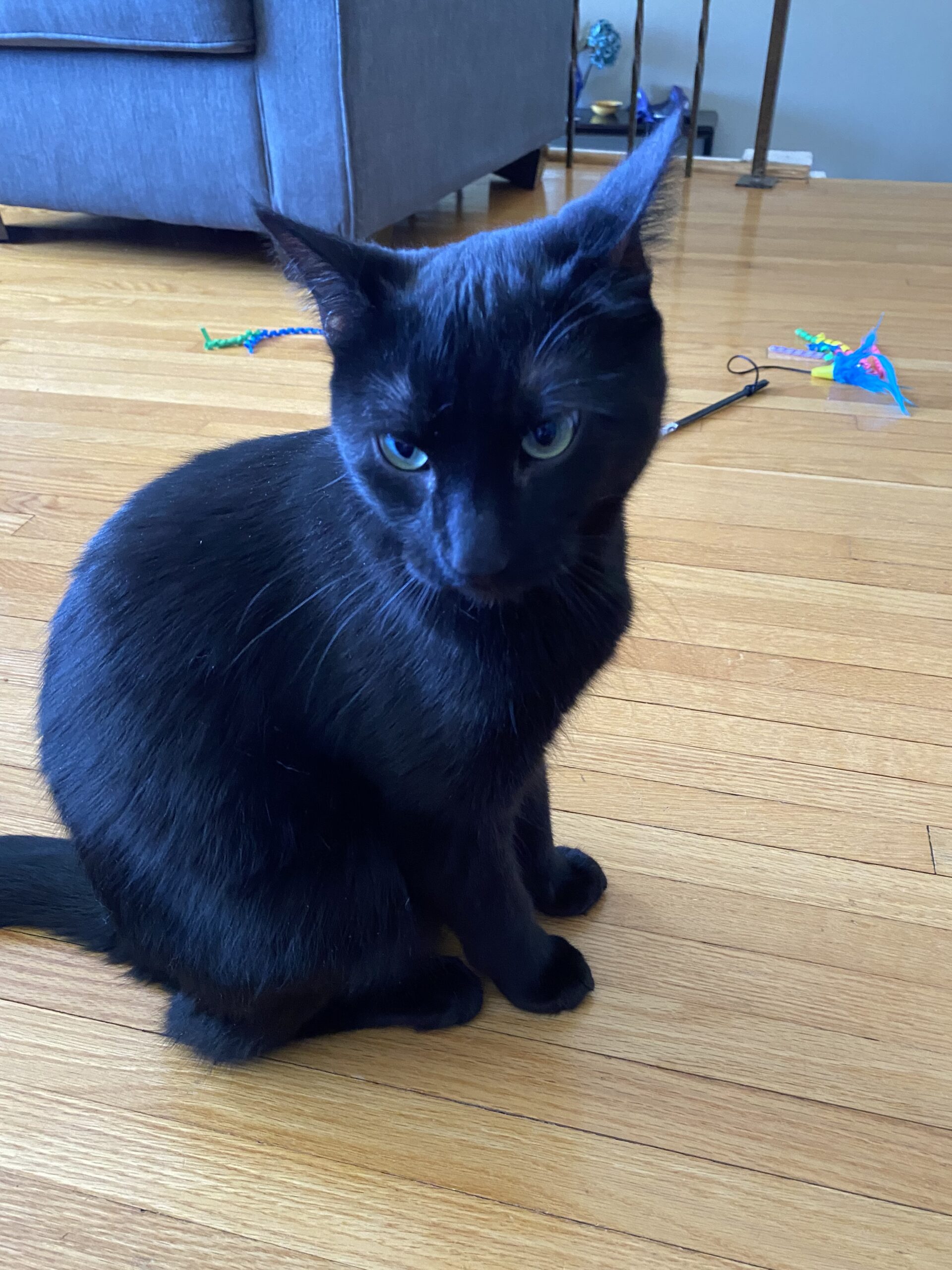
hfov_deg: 53.1
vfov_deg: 67.3
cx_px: 476
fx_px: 953
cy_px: 635
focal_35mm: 26
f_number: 1.8
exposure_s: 1/40
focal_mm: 4.25
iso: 640
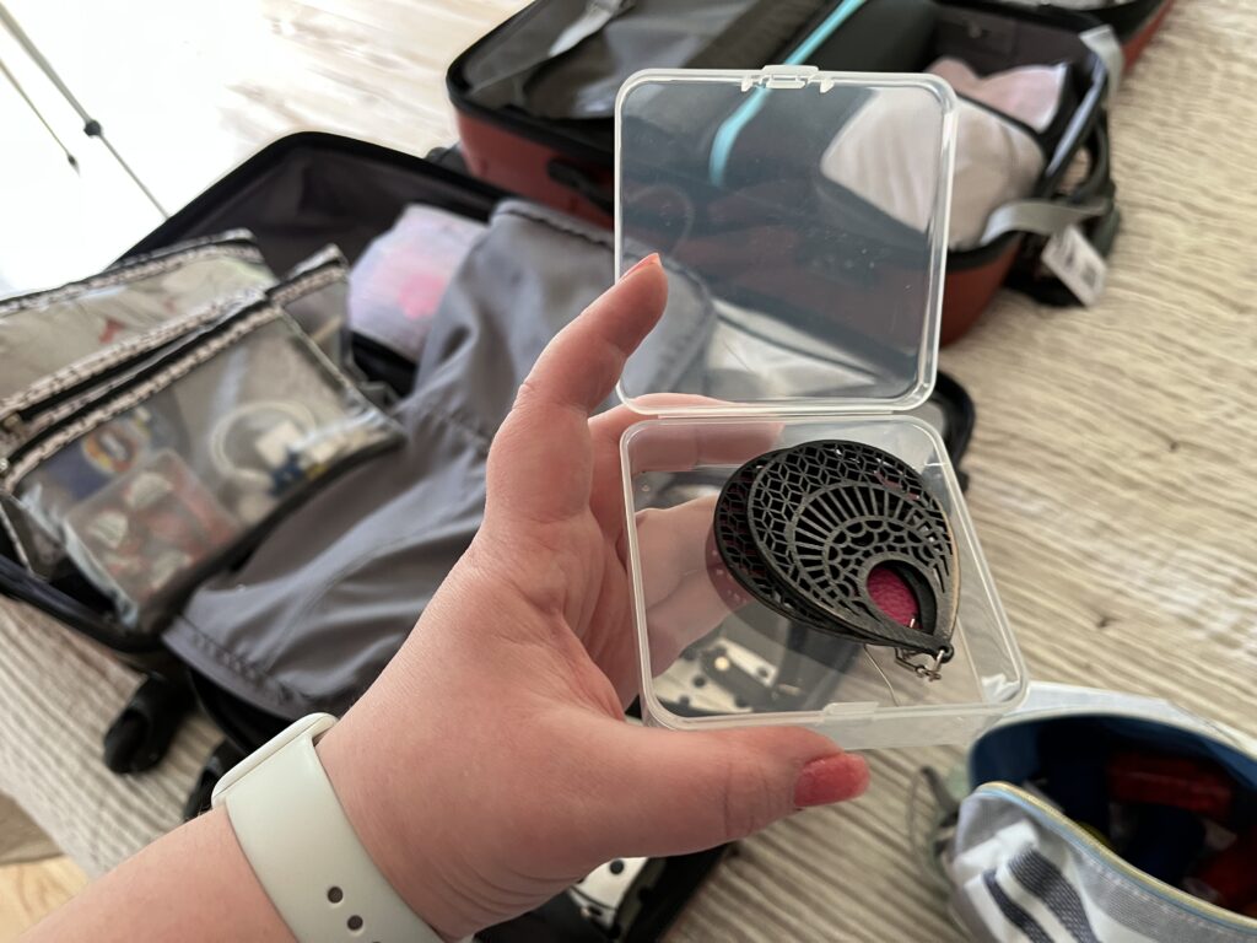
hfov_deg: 67.3
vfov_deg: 53.1
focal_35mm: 26
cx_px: 628
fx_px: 944
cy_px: 472
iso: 160
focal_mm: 5.1
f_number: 1.6
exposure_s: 1/60
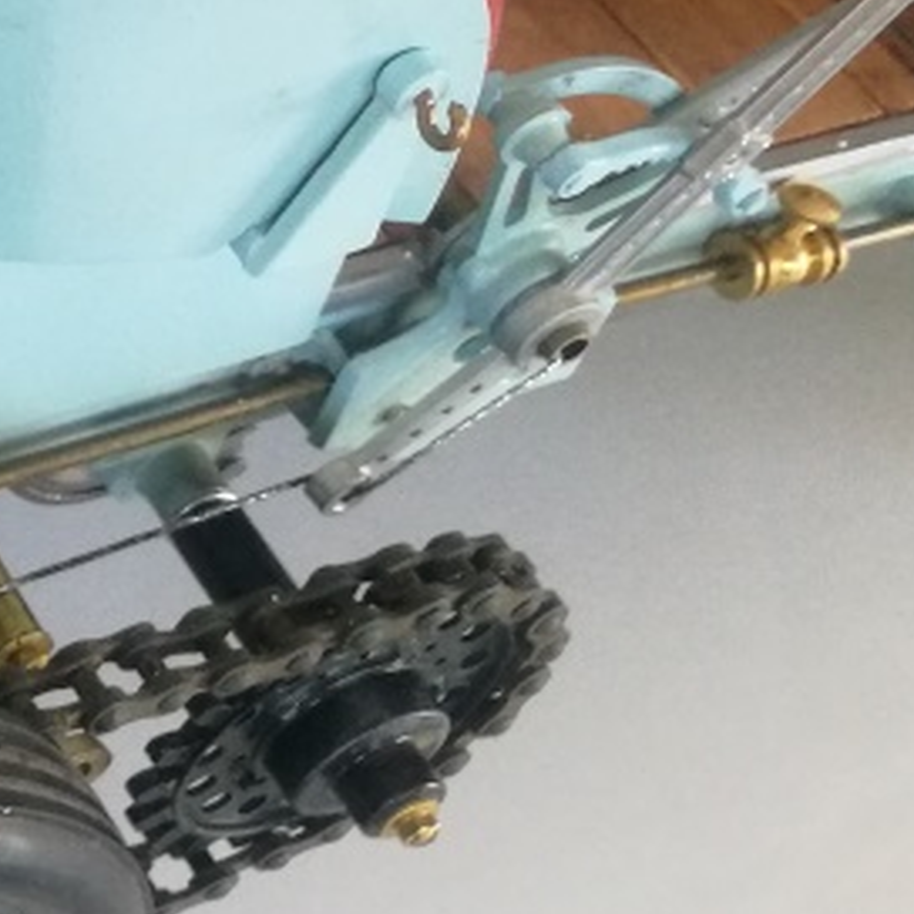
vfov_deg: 18.8
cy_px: -7
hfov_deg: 16.2
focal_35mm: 90
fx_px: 2689
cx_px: -753
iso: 250
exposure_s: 1/33.3
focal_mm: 4.5
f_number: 2.2
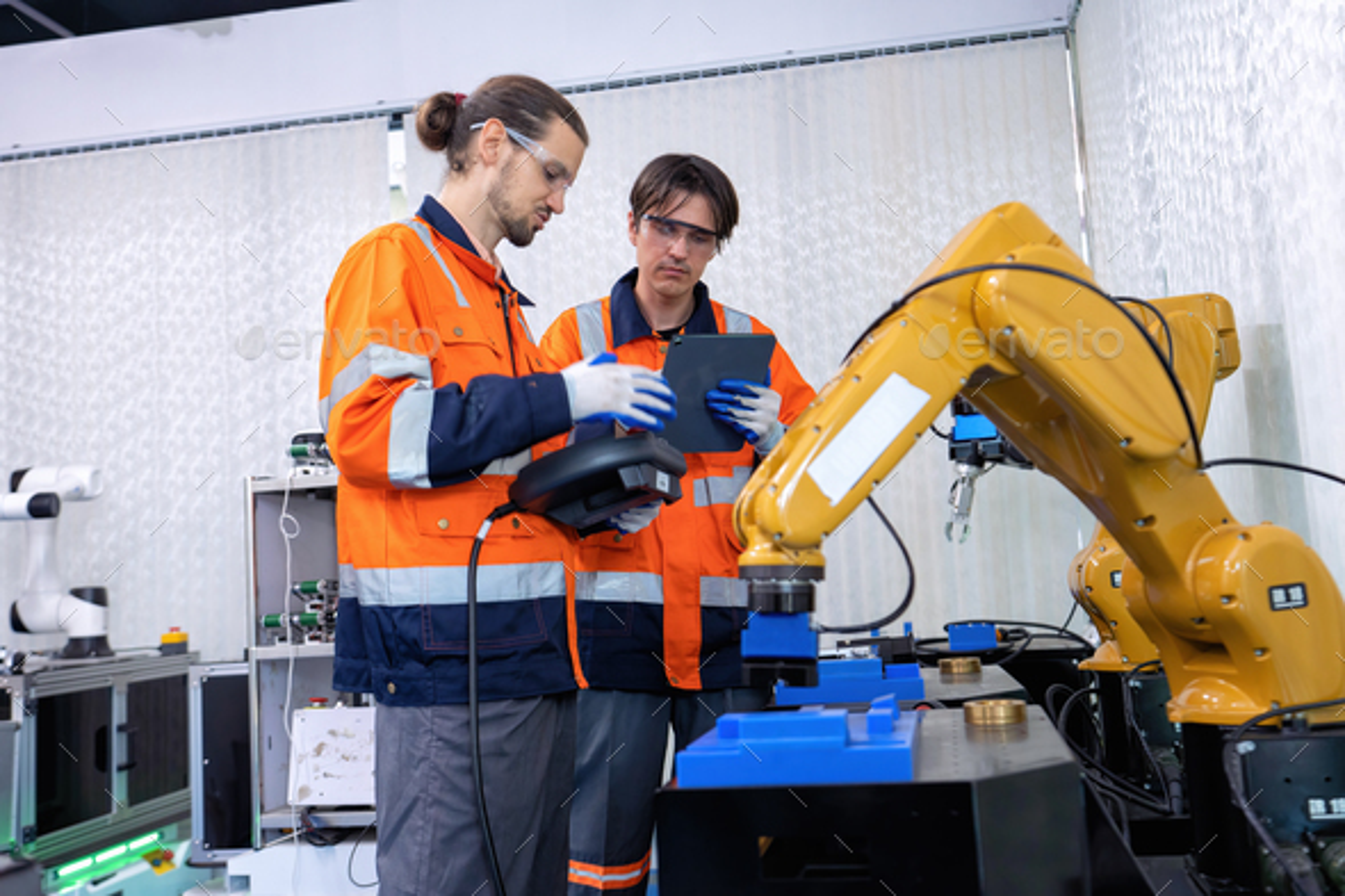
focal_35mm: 35
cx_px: 672
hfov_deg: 54.4
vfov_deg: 37.8
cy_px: 448
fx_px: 1307
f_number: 2.8
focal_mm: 35
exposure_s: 1/160
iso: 1250
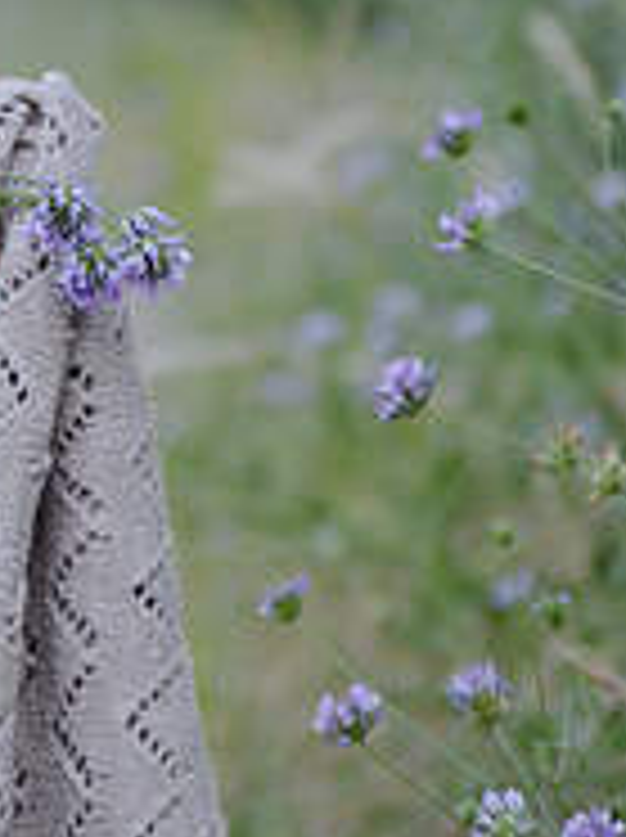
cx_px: -29
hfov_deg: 2.9
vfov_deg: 3.9
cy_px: 288
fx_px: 12181
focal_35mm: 504
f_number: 5
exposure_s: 1/60
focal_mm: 130
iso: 200
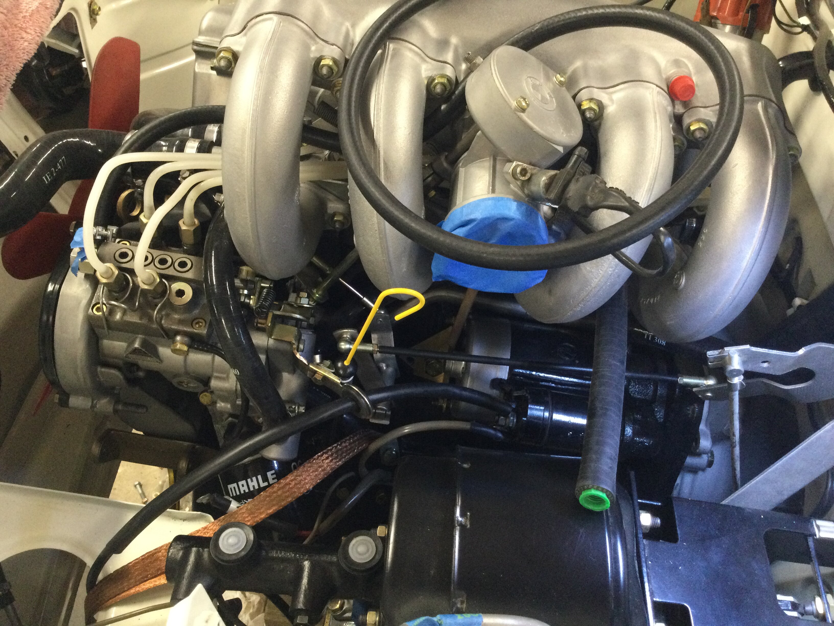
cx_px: 417
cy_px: 313
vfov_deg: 45.4
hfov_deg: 58.4
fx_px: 747
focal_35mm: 31
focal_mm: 3.3
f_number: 2.4
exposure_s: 1/30
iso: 200
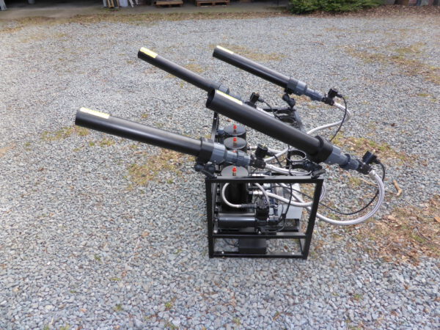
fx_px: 305
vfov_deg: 56.8
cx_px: 220
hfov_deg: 71.6
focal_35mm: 24
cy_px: 165
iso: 100
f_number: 3.3
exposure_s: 1/125
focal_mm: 4.3
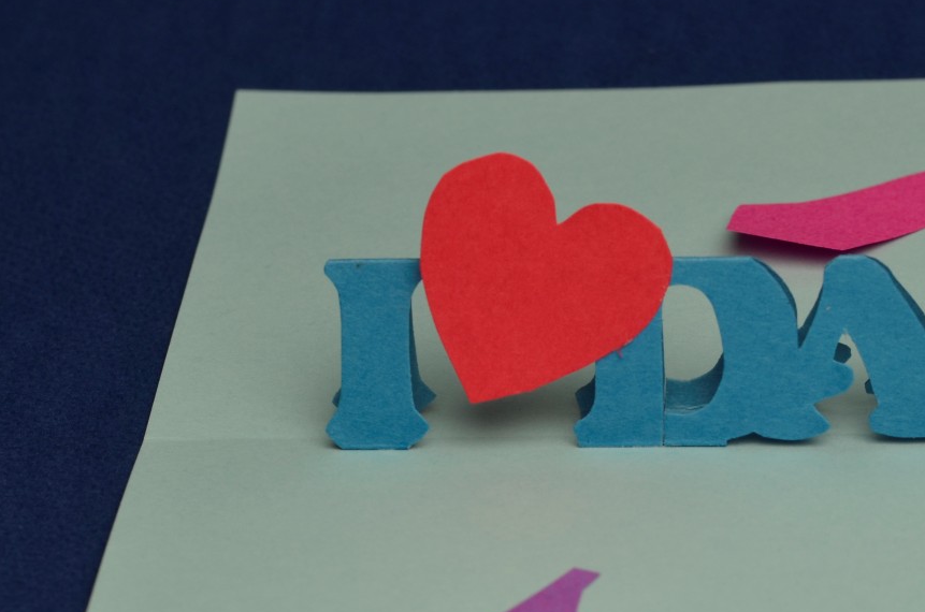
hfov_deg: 14.4
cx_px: 719
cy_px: 450
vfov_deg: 9.6
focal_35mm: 142
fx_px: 3641
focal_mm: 50
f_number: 8
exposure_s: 1/60
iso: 250
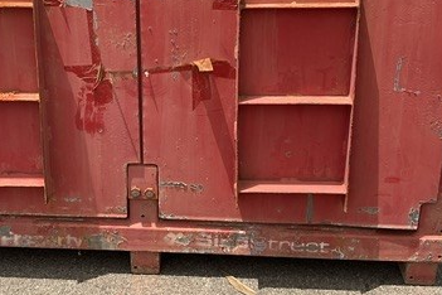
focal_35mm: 55
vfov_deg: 23.9
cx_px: 169
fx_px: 675
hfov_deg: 36.1
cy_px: 25
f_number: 1.8
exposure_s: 1/1626
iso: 16
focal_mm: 3
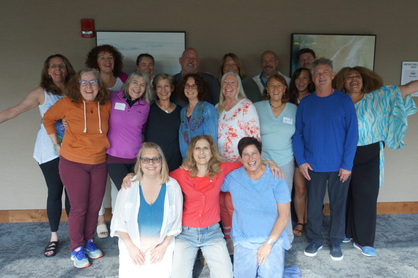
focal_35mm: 31
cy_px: 139
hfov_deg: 60.3
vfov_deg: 42.3
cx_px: 209
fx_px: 360
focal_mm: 21
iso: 320
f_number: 4
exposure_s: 1/160
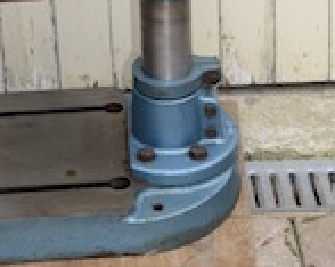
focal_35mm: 125
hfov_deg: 15.4
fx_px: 1237
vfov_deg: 11.6
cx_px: 107
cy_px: -171
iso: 1000
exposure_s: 1/80
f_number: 13
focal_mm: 32
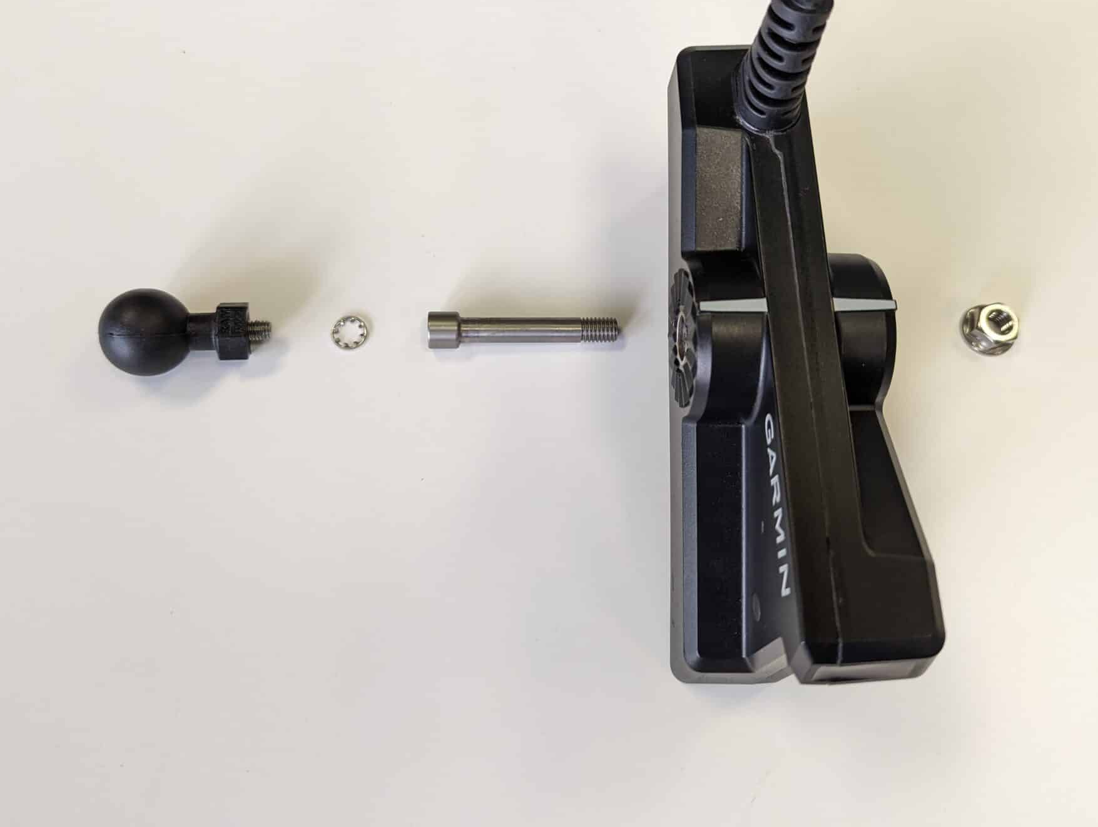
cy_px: 349
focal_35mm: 28
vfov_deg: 49.7
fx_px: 890
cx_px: 541
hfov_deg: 63.4
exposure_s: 1/60
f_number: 1.85
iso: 77
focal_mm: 6.81
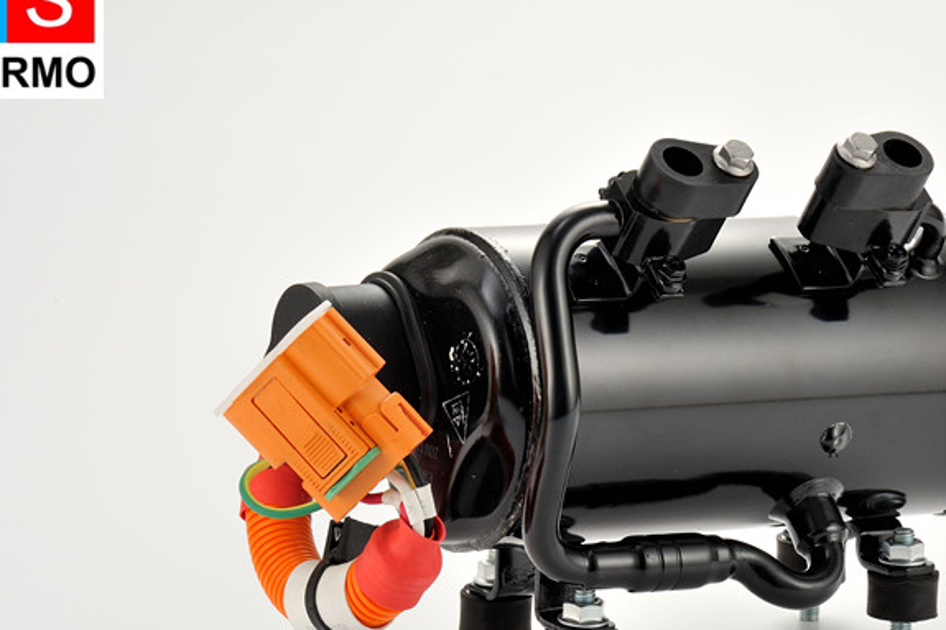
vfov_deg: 9.4
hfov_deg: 14.1
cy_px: 383
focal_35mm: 146
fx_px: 3835
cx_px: 568
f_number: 25
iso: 200
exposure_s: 1/125
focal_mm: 105
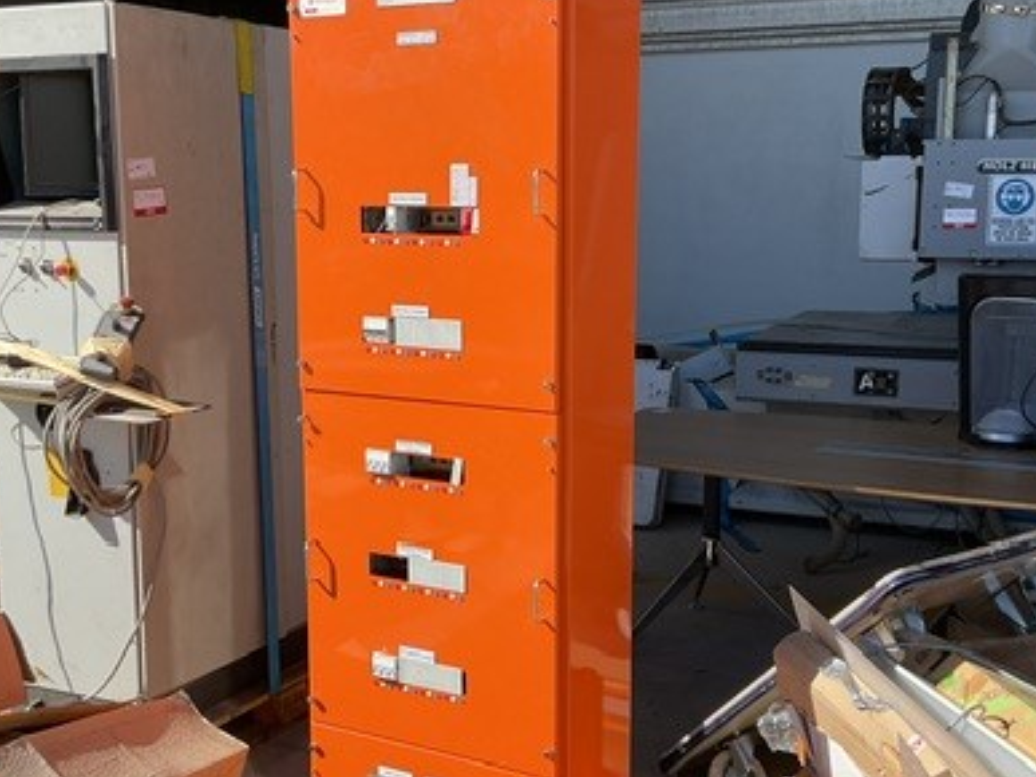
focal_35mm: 48
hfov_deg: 39.7
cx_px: 517
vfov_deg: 30.2
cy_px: 437
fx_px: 1436
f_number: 1.8
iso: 16
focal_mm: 3
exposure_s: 1/1534
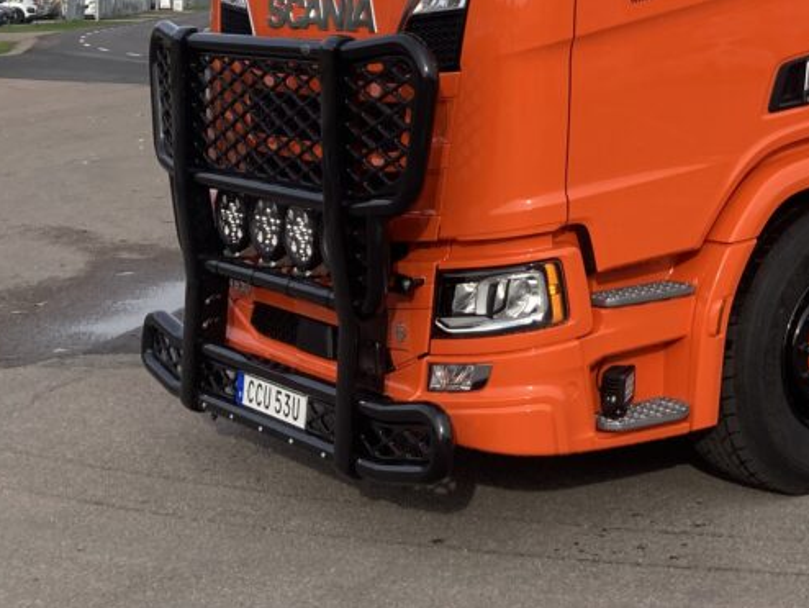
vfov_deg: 20.5
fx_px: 1590
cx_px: 860
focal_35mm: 68
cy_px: -77
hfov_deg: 26.6
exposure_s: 1/1499
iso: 20
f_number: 1.8
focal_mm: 3.99
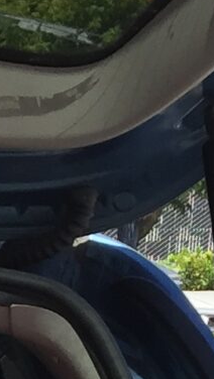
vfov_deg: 8.8
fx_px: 2165
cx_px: -494
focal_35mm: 215
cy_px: 1002
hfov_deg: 5.3
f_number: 2.2
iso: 32
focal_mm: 4.15
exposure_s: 1/807
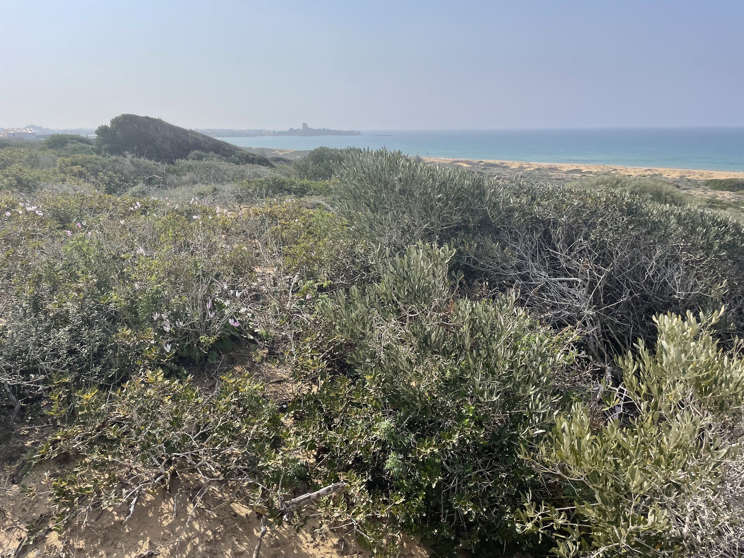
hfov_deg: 67.3
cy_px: 279
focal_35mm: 26
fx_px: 559
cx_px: 372
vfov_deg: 53.1
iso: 32
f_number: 1.6
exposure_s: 1/8403
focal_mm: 4.2
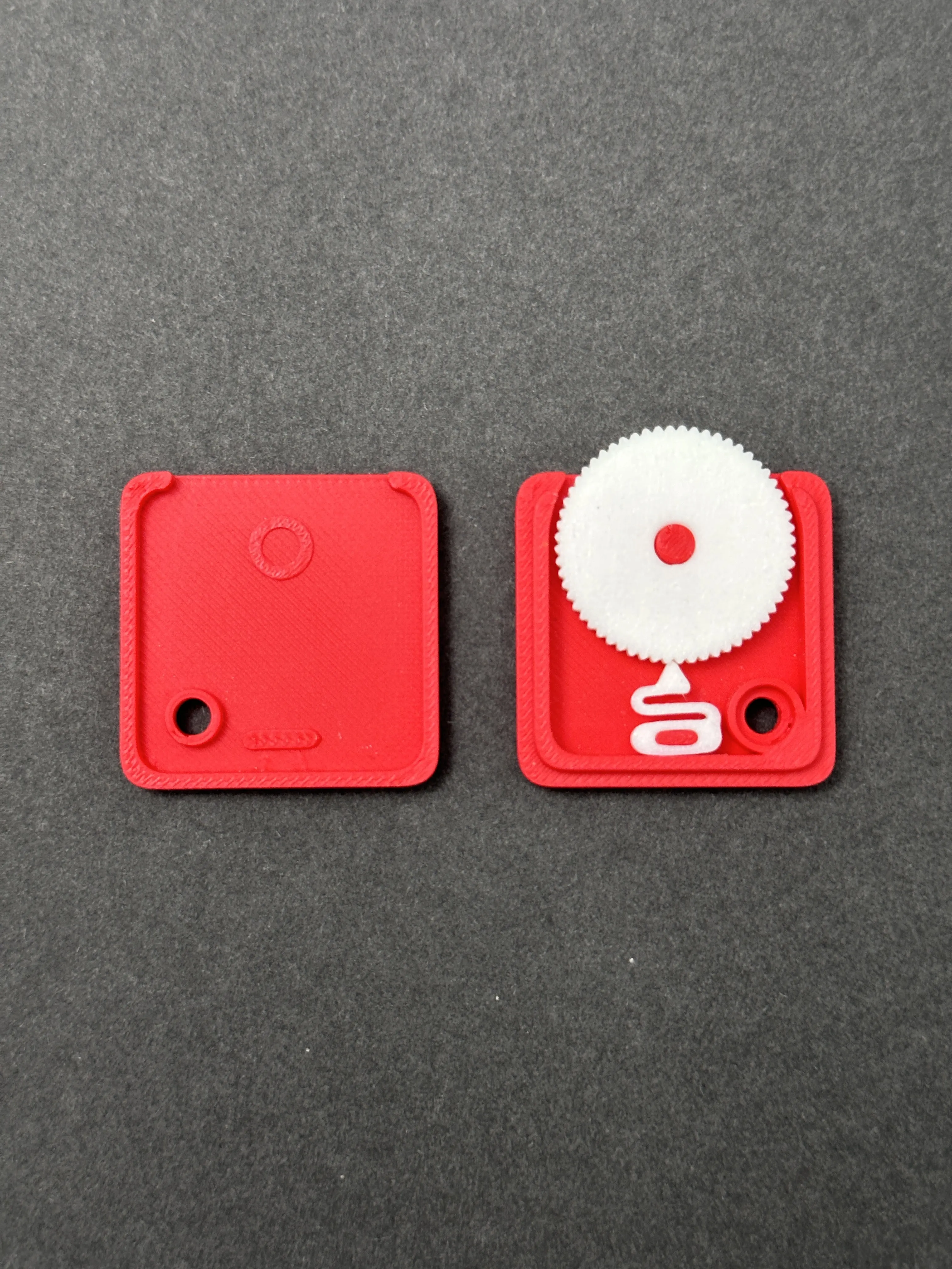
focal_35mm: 48
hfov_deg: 30.3
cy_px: 634
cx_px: 476
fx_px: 1760
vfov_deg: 39.7
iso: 160
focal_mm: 6.86
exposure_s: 1/40
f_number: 1.78
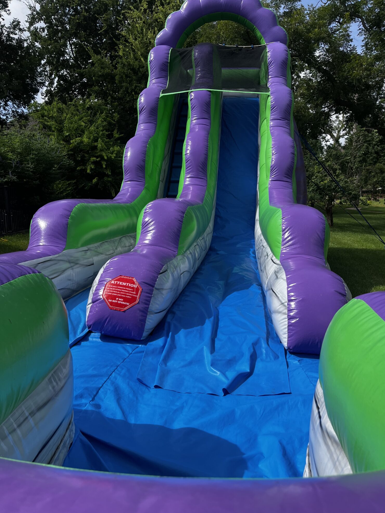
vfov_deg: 65.3
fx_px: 400
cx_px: 200
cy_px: 262
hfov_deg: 51.3
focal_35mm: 27
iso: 50
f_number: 1.6
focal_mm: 5.1
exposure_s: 1/2268
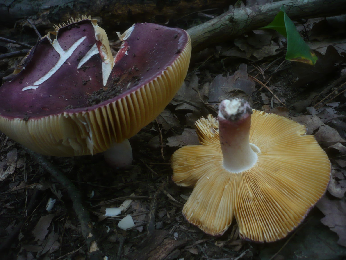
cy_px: 130
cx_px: 173
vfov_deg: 40.7
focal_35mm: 35
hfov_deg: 52.6
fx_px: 350
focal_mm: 5.8
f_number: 2.8
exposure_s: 1/30
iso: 100
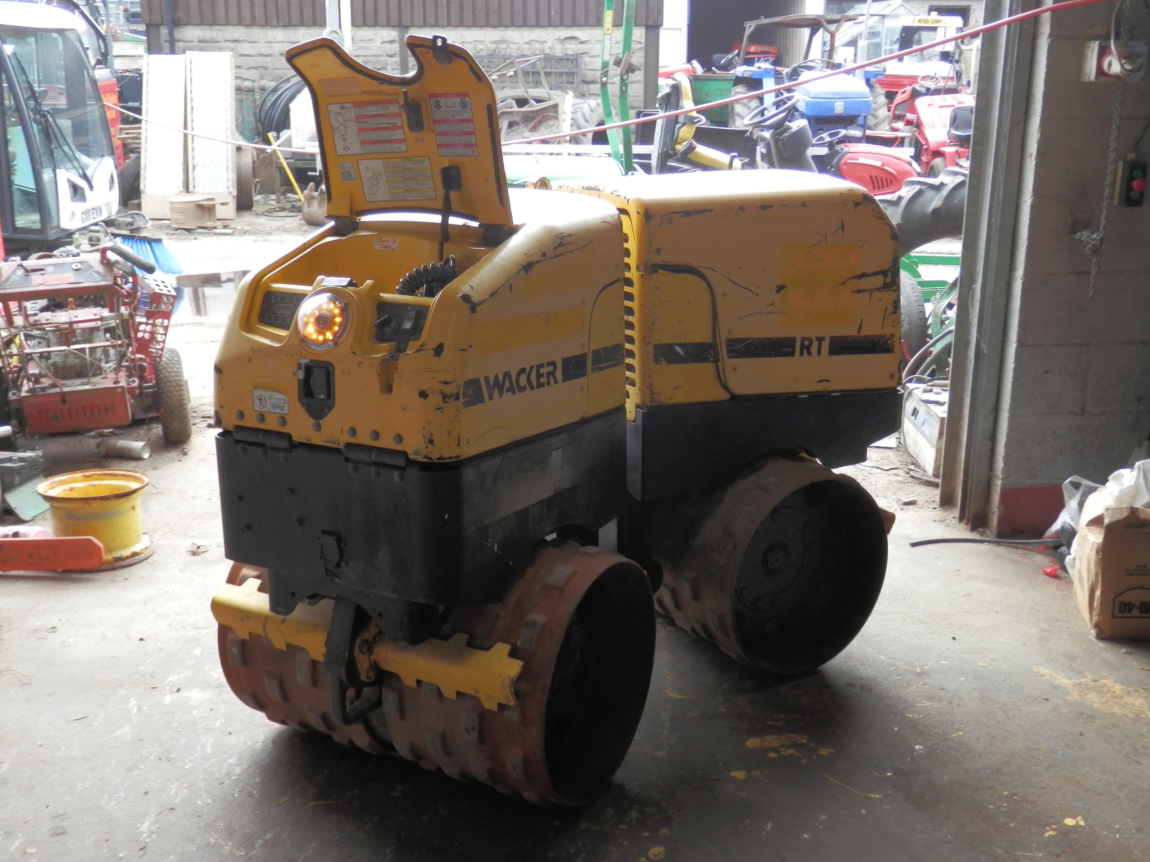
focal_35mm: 37
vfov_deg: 38.7
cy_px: 431
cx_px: 575
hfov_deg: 50.1
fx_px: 1229
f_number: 3.6
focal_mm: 6.6
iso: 80
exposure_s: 1/60
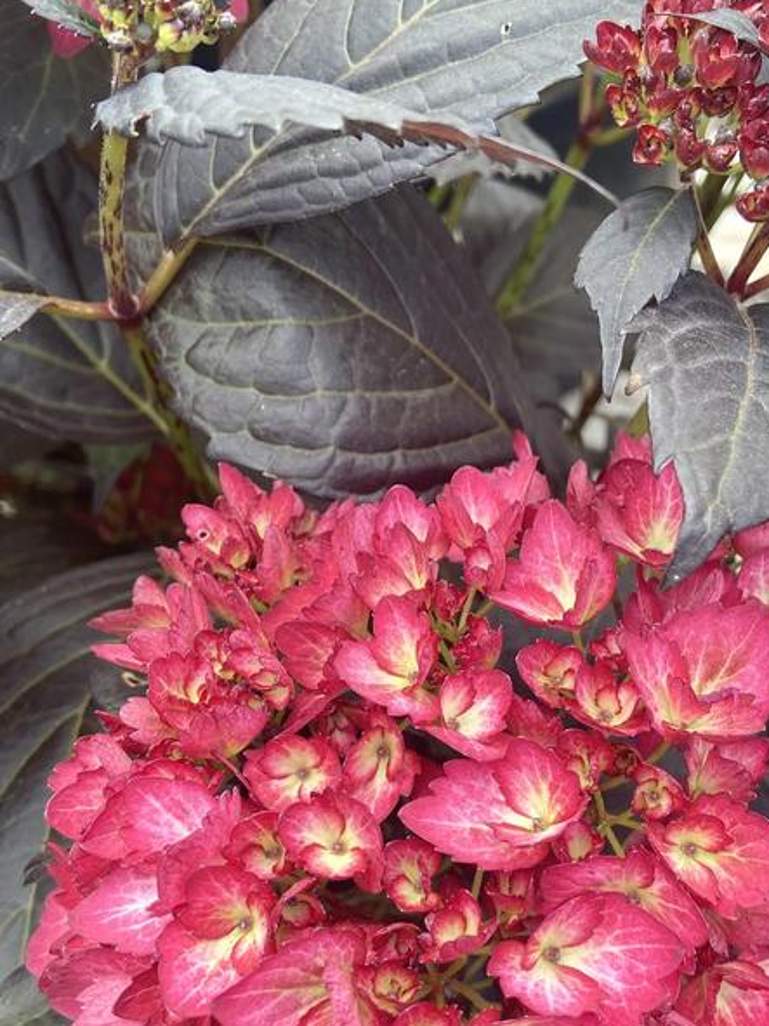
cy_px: 627
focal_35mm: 44
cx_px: 484
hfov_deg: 32.7
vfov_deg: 42.7
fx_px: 1304
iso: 32
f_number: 1.8
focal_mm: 4.25
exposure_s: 1/186
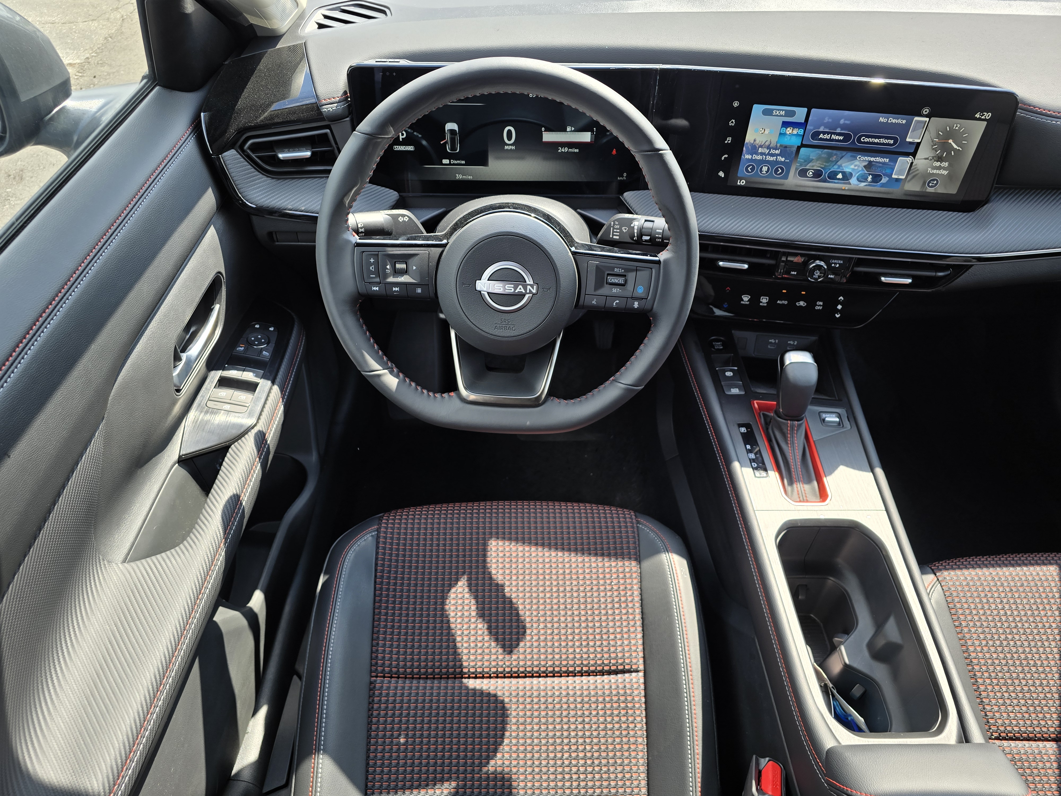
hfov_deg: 73.9
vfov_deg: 58.9
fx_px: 705
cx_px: 530
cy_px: 398
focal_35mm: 23
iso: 16
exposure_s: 1/180
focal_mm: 6.3
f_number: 1.7
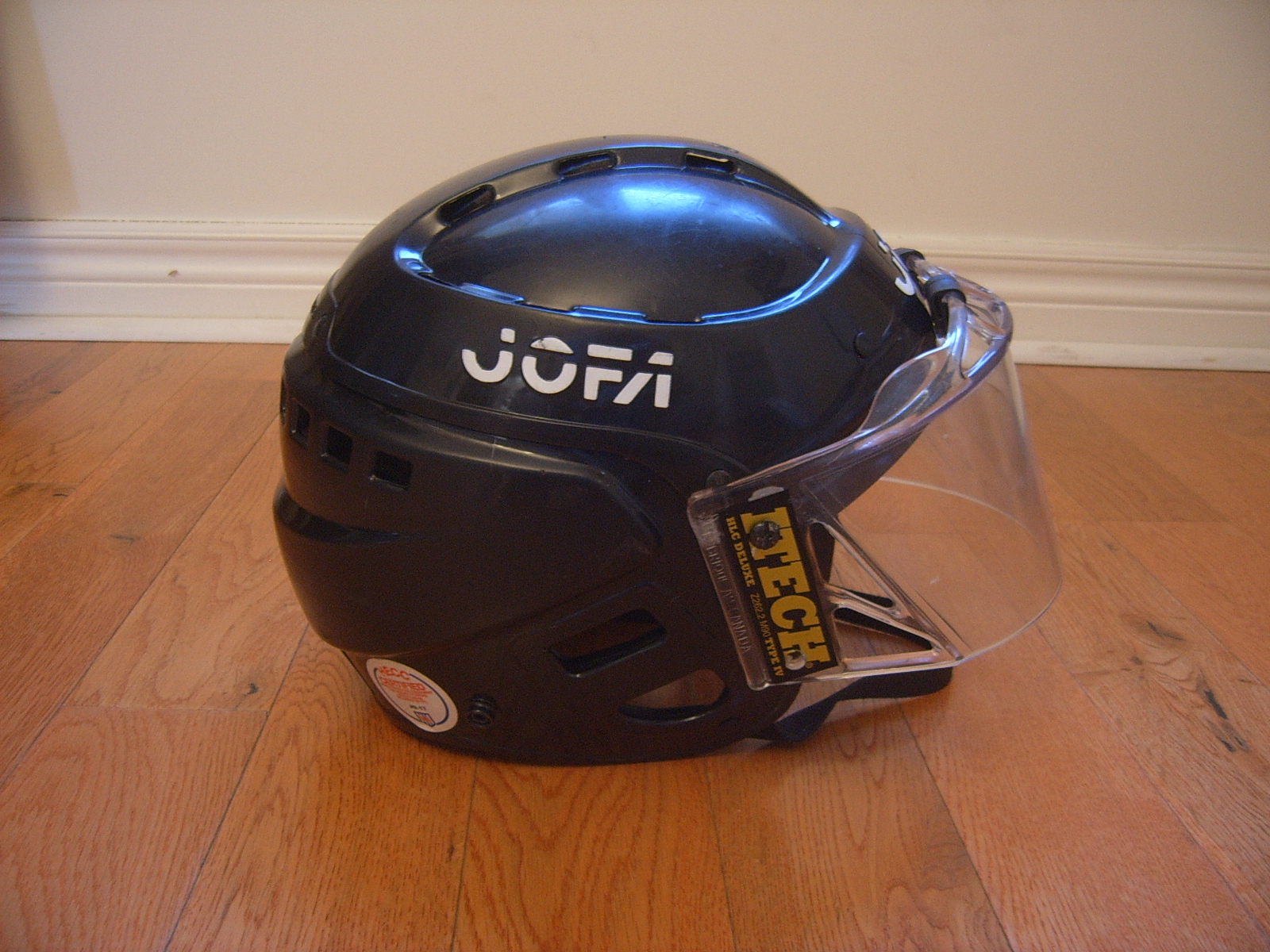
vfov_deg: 40.7
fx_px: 1284
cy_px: 476
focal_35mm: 35
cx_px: 635
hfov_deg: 52.6
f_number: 2.8
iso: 100
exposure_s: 1/8
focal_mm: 5.8
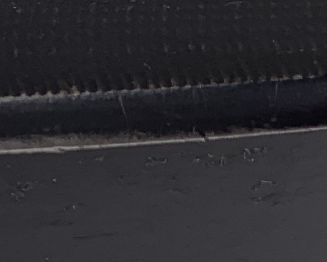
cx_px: -381
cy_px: 121
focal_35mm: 175
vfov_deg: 8.8
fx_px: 1694
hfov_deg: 10.0
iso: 25
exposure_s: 1/450
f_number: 1.8
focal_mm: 4.25
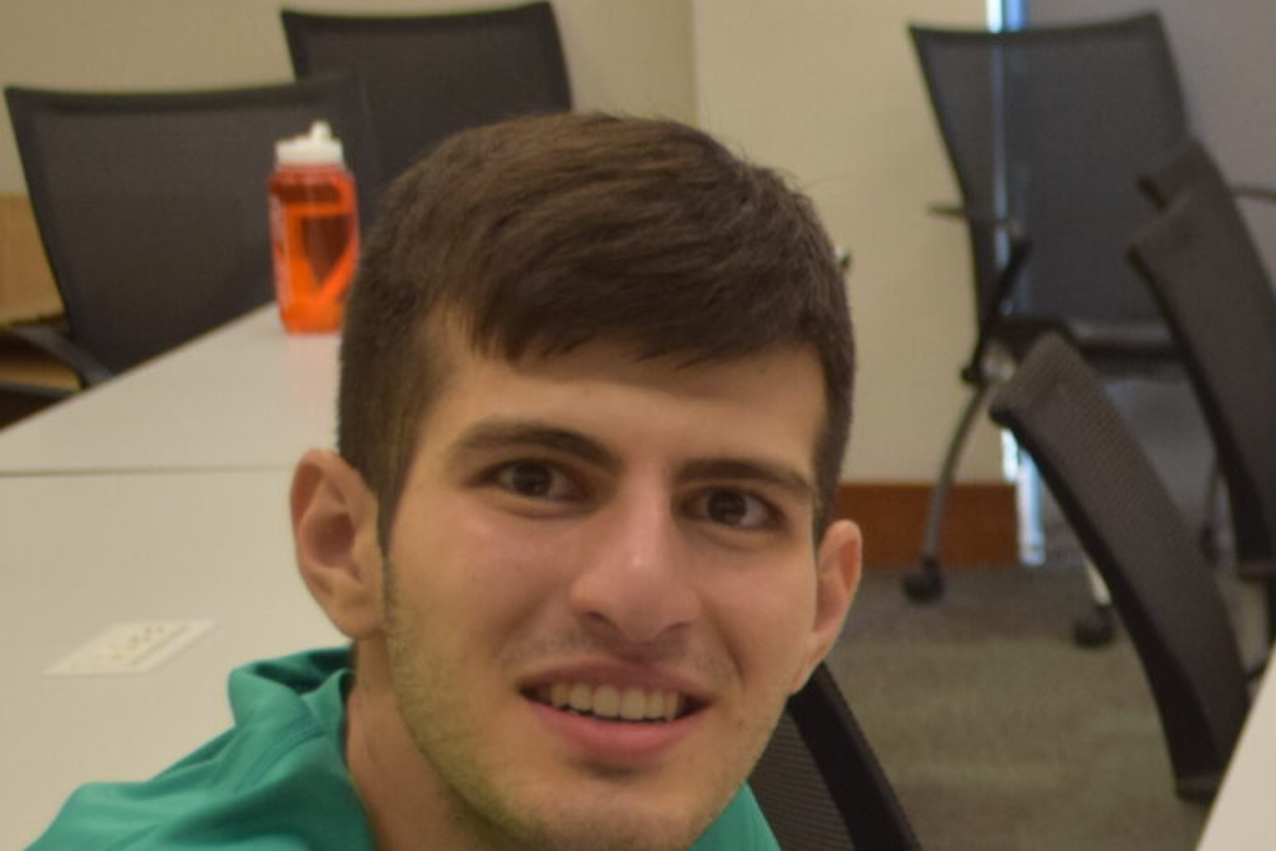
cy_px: 873
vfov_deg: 10.5
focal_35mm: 129
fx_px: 4572
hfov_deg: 14.9
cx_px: 1820
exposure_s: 1/60
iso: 560
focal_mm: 26
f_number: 4.2
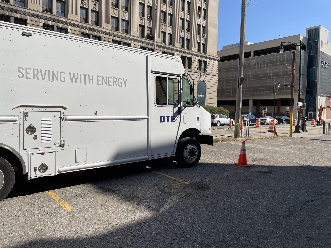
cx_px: 166
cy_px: 124
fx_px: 249
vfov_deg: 53.1
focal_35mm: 26
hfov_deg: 67.3
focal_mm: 4.2
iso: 32
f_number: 1.6
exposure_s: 1/5291
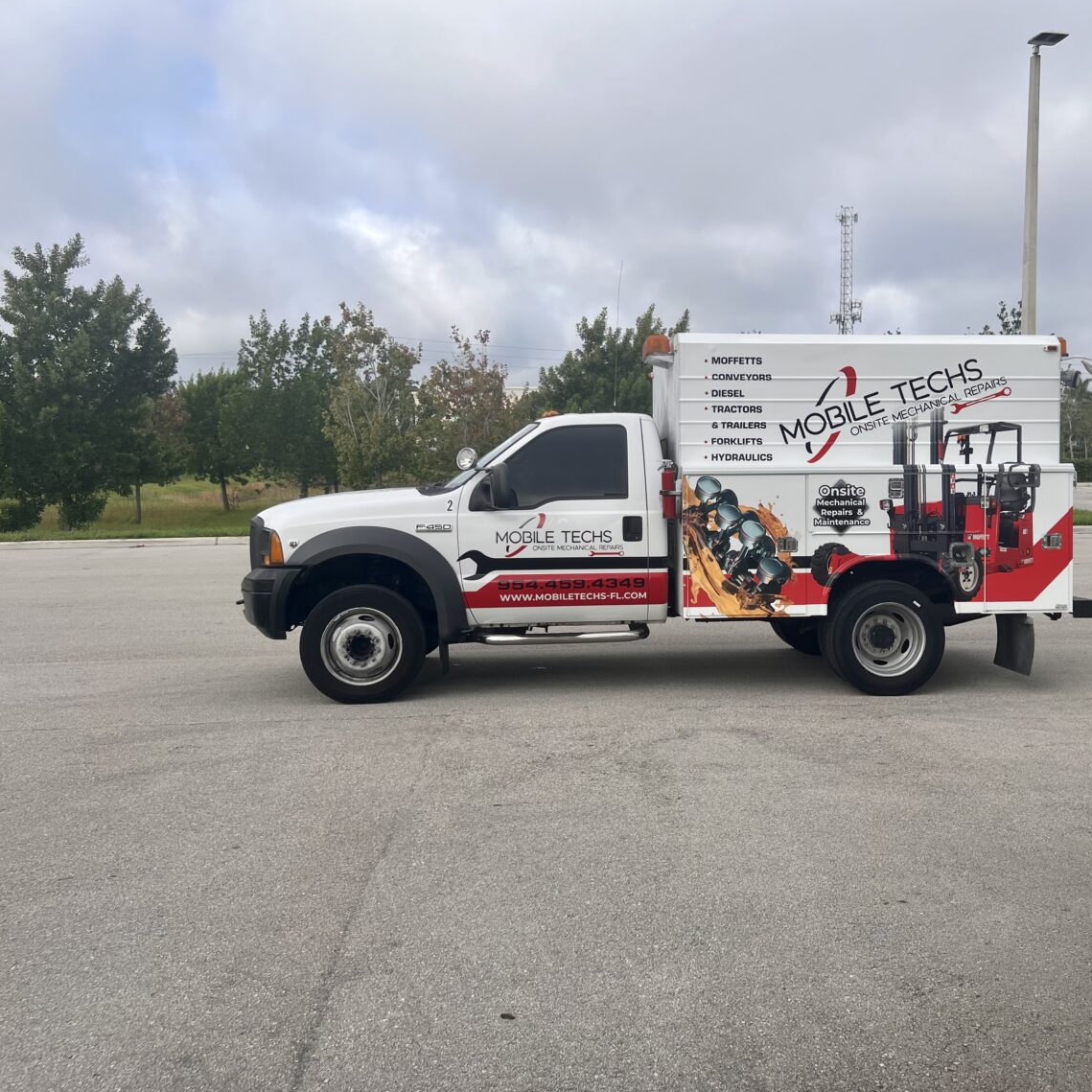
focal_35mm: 31
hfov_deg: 52.0
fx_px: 1106
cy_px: 544
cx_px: 674
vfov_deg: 52.5
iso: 50
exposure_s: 1/3165
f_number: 1.5
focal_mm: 5.7
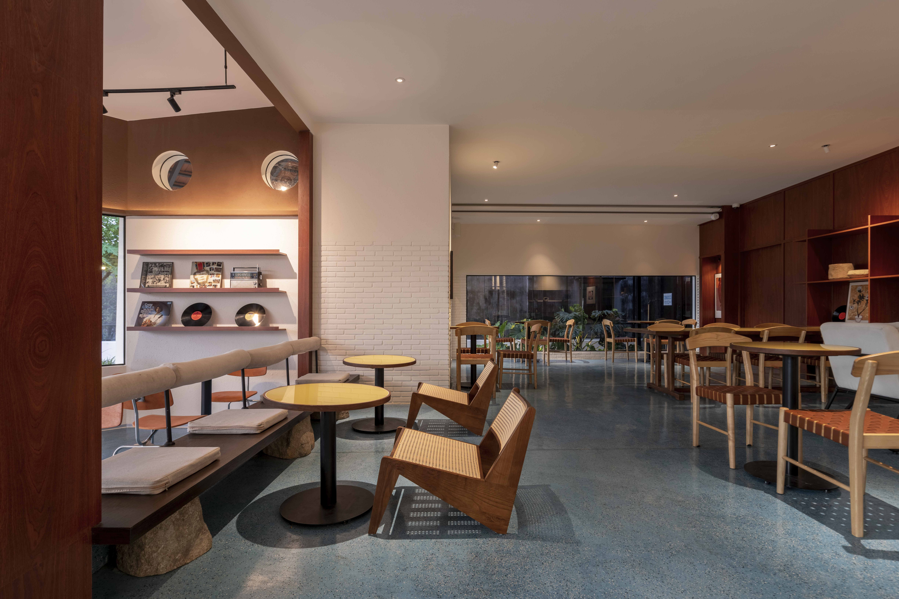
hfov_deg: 96.7
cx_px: 450
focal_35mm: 16
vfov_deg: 73.7
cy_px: 300
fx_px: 400
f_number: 8
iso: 200
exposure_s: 1/25
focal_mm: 16
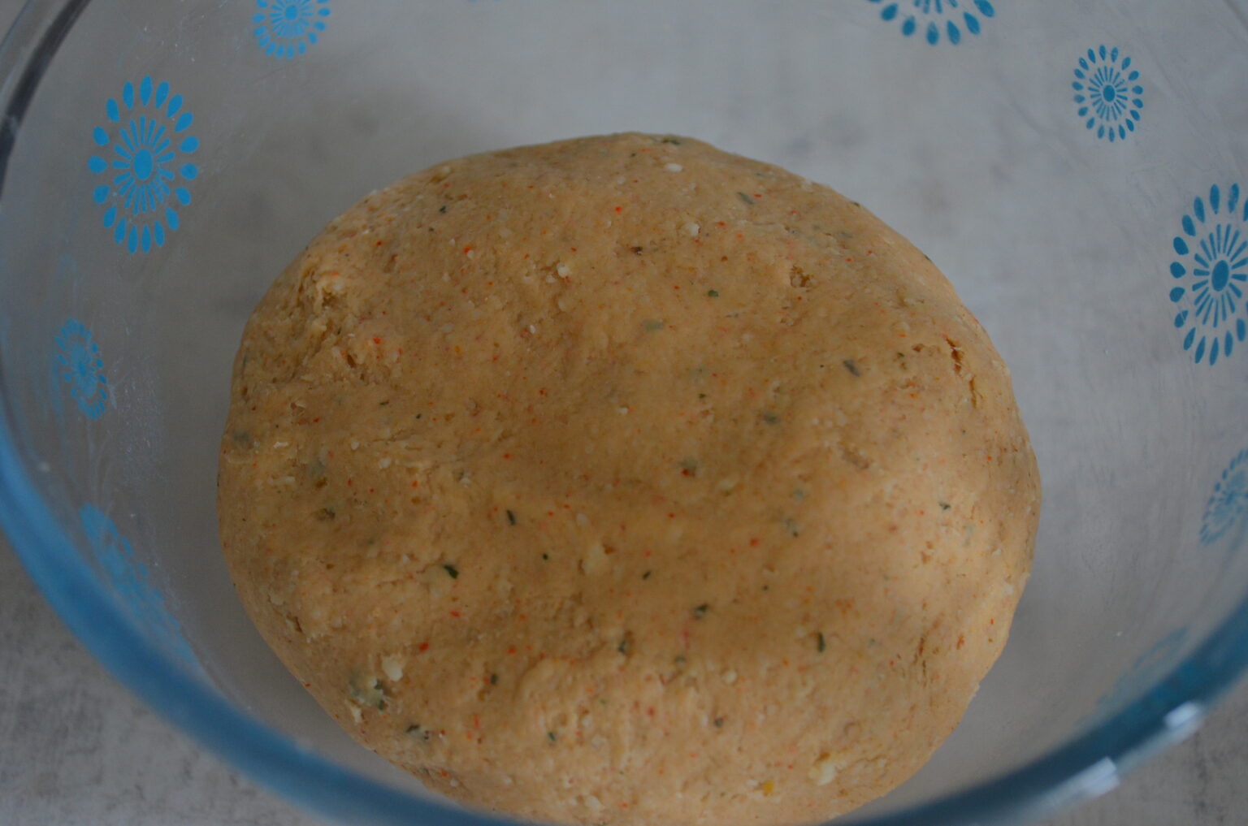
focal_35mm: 60
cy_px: 413
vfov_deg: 22.5
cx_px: 624
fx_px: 2075
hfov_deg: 33.5
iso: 1000
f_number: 5.3
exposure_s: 1/30
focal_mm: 40
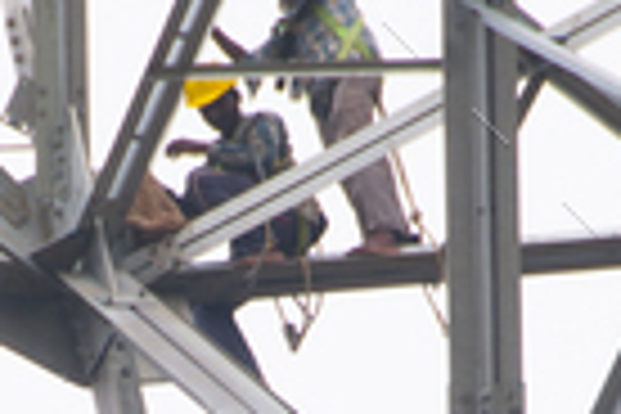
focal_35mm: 1278
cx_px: 153
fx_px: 22044
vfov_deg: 1.1
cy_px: 693
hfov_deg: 1.6
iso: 200
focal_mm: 200
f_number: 8
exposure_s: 1/500
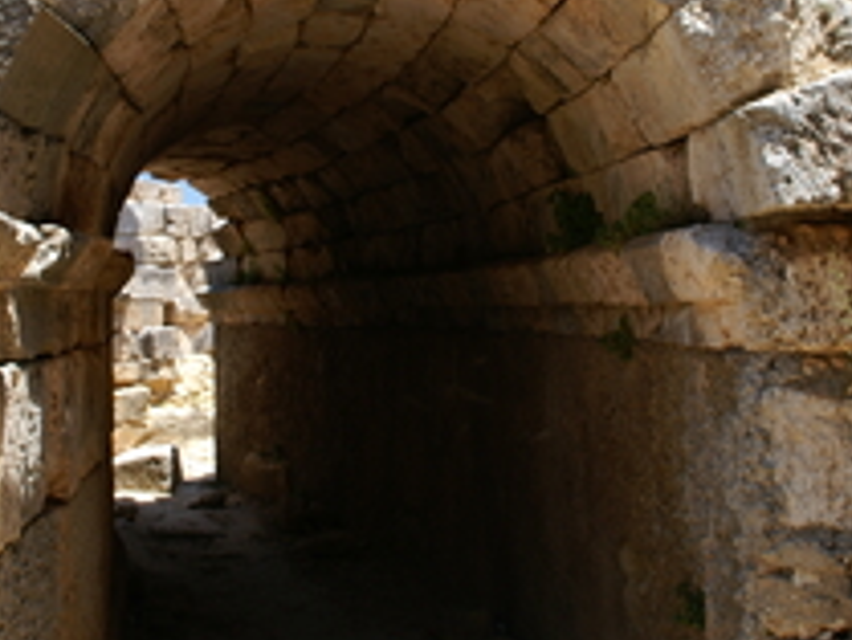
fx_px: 1231
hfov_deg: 38.1
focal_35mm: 50
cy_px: 151
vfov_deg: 28.7
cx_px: 361
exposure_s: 1/60
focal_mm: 18
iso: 100
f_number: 7.1
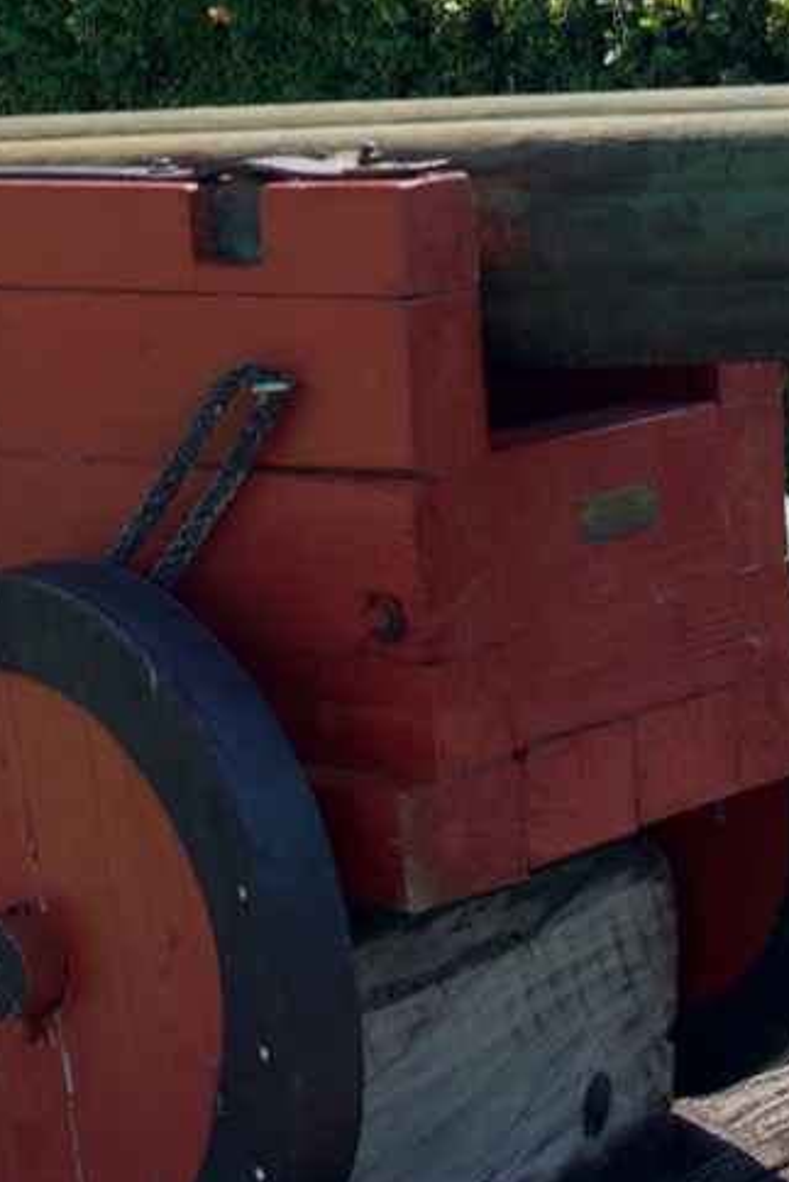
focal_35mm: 119
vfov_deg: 16.5
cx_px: 149
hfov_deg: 11.5
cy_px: -255
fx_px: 3909
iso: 180
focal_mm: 32
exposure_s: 1/250
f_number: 5.6
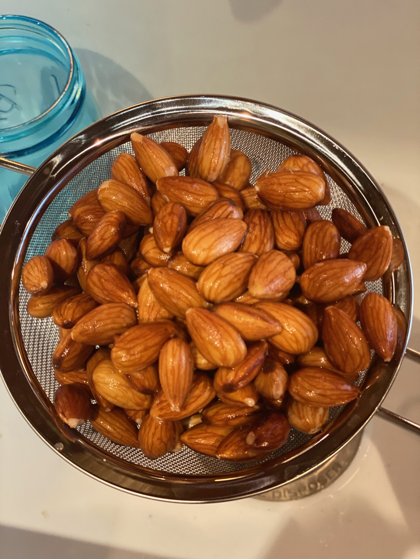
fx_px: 841
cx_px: 210
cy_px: 280
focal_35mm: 52
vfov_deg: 36.8
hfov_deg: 28.0
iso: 400
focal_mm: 6
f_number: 2
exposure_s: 1/40
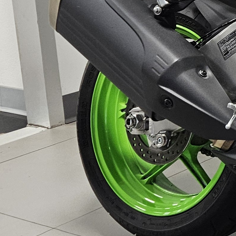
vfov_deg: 16.5
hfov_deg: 13.8
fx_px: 794
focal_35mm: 103
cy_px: -1
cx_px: 501
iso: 250
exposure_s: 1/120
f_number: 1.8
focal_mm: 5.4
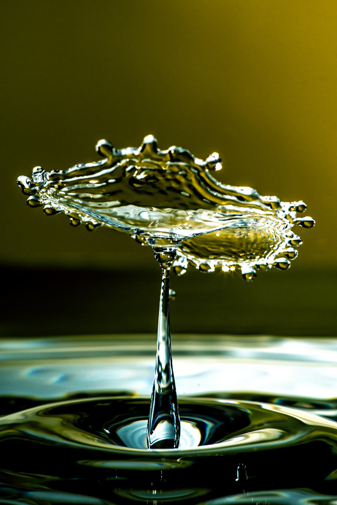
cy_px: 252
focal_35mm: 100
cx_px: 168
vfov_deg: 20.4
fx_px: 1403
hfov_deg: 13.7
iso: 100
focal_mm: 100
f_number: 16
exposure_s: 1/200
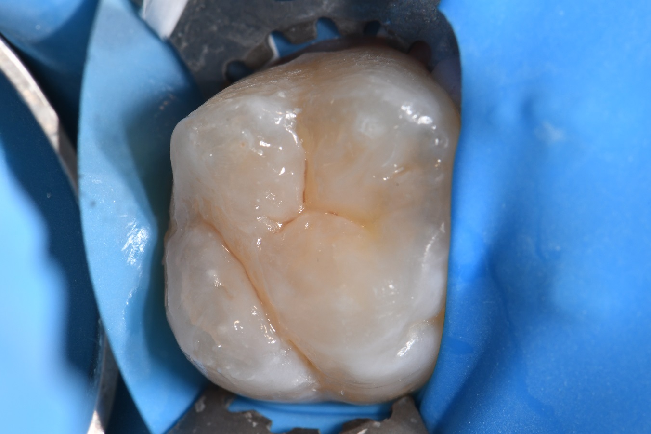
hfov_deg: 13.1
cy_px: 217
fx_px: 2838
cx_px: 326
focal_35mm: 157
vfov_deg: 8.7
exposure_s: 1/200
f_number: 32
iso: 800
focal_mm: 105
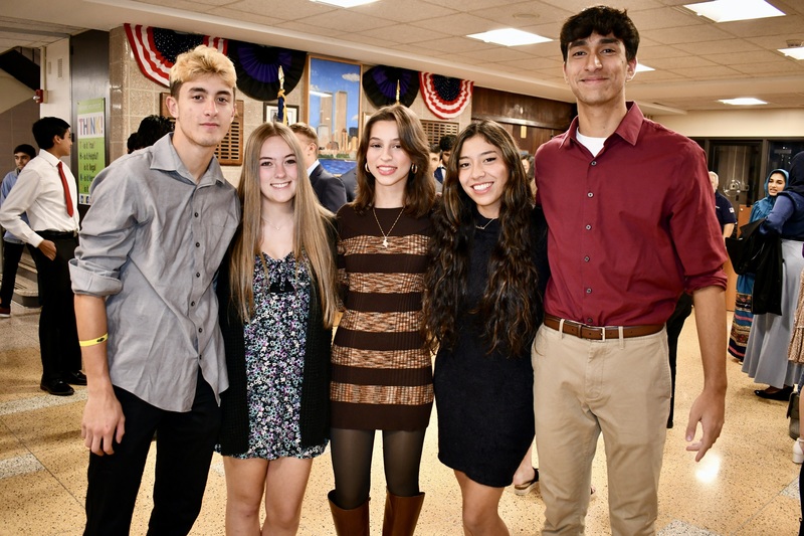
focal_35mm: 31
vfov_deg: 42.3
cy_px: 268
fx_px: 692
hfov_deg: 60.3
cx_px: 402
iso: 1250
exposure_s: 1/60
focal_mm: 21
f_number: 3.8
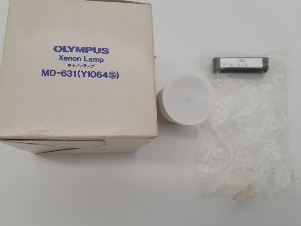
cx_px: 150
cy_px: 113
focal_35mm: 26
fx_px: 226
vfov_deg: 53.1
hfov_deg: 67.3
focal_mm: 4
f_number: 1.8
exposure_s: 1/292
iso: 40
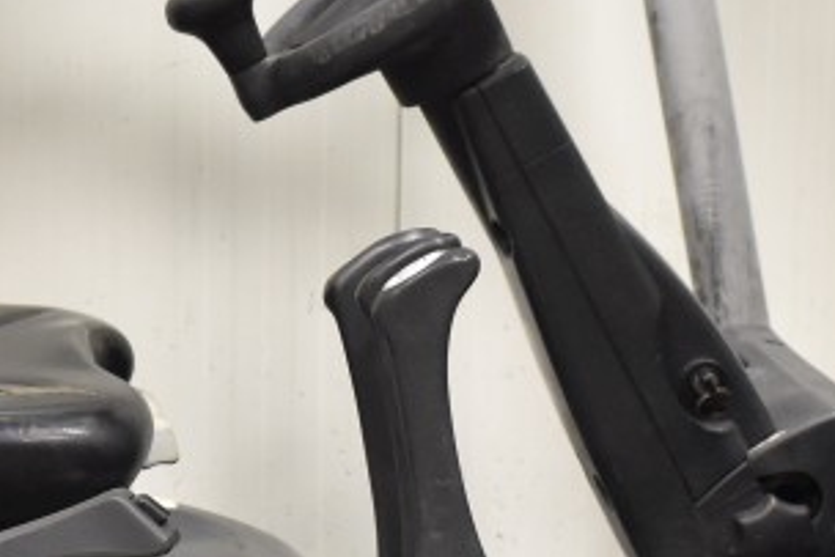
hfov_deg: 14.3
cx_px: 41
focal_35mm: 142
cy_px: 384
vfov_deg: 9.7
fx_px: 3295
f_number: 4.5
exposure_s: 1/40
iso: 1600
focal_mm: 24
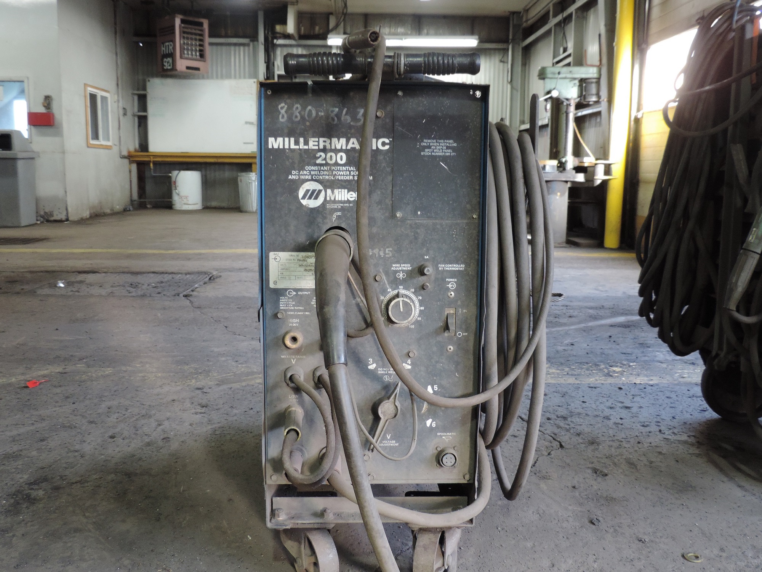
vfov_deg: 42.9
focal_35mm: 33
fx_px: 726
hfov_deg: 55.4
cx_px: 381
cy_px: 286
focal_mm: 5.8
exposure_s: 1/15
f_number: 3.2
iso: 400
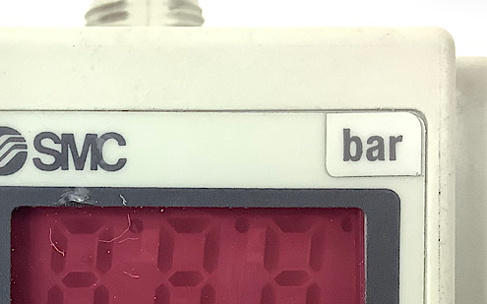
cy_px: 317
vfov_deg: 16.1
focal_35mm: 79
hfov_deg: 25.8
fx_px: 1048
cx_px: 109
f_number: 2.4
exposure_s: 1/50
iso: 125
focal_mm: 3.3
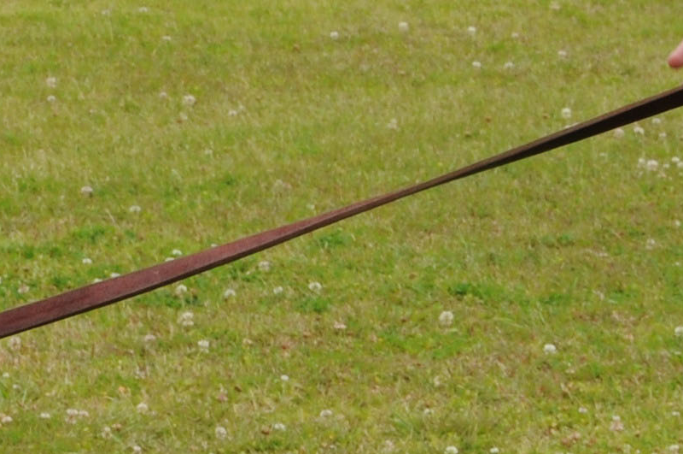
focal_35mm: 418
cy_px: 164
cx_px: 91
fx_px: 7919
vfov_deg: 3.3
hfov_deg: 4.9
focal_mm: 52
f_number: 13
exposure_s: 1/250
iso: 250
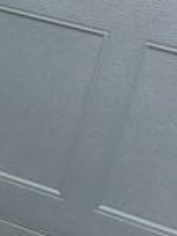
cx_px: -294
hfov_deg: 9.0
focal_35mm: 143
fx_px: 973
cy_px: 160
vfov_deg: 13.8
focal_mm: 5.7
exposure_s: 1/827
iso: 50
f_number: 1.5
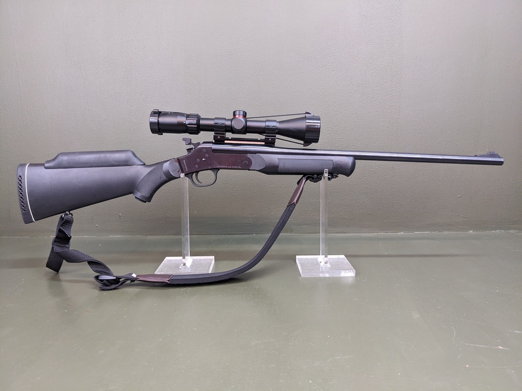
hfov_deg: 65.3
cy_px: 196
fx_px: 407
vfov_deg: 51.4
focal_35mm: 27
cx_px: 261
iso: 160
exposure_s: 1/30
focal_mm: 4.38
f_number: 1.73
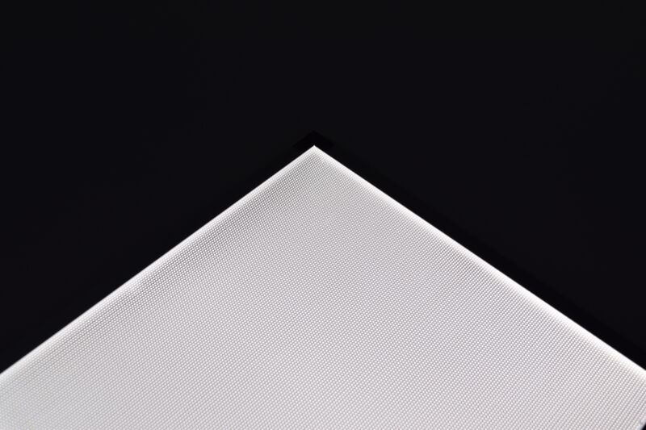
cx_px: 323
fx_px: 780
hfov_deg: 45.0
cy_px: 215
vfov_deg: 30.8
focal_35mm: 44
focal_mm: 29
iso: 200
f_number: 8
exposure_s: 1/250
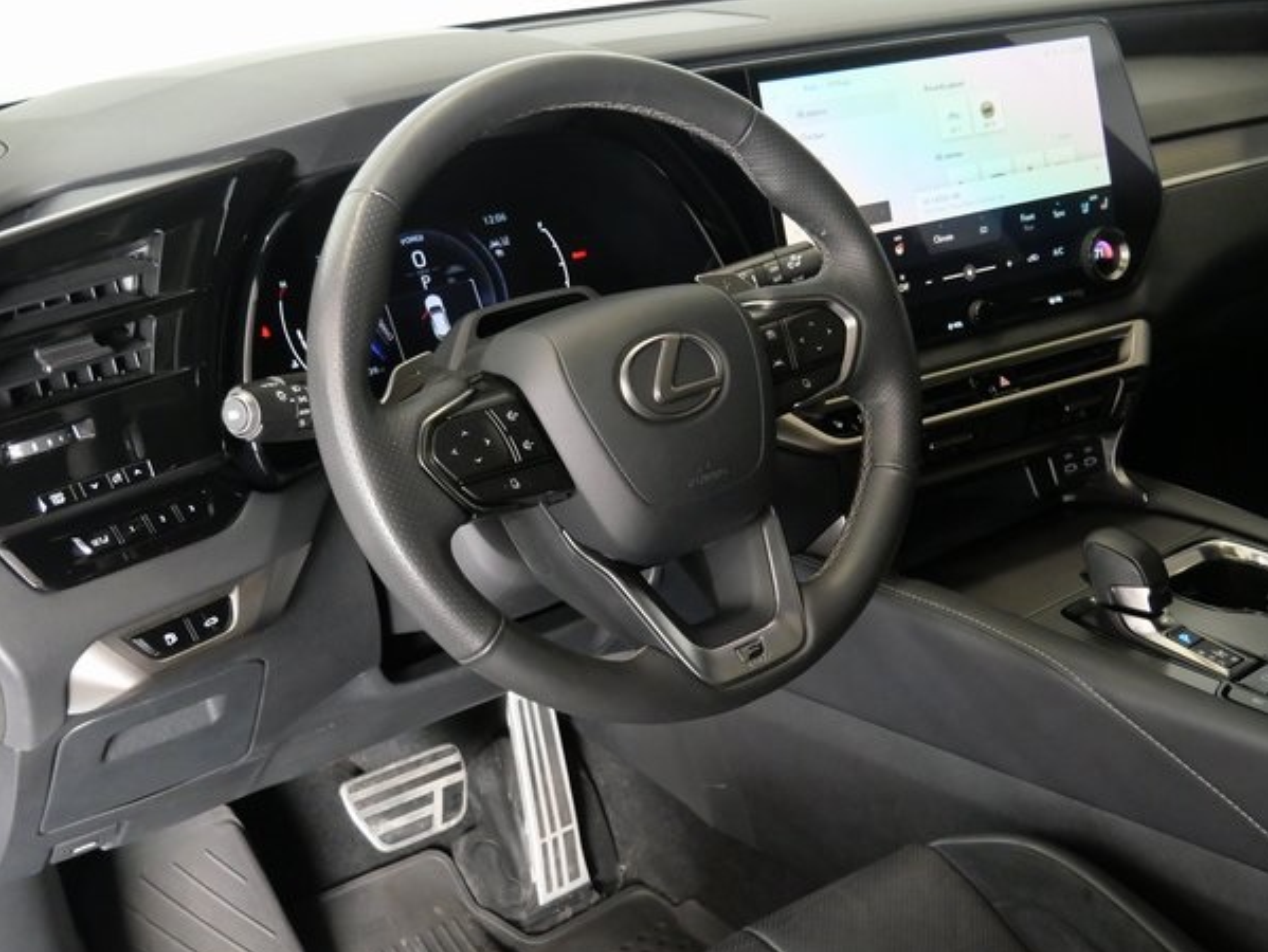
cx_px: 739
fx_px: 1503
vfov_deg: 35.2
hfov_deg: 45.6
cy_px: 472
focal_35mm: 41
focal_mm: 12
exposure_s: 1/60
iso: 2000
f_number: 3.5
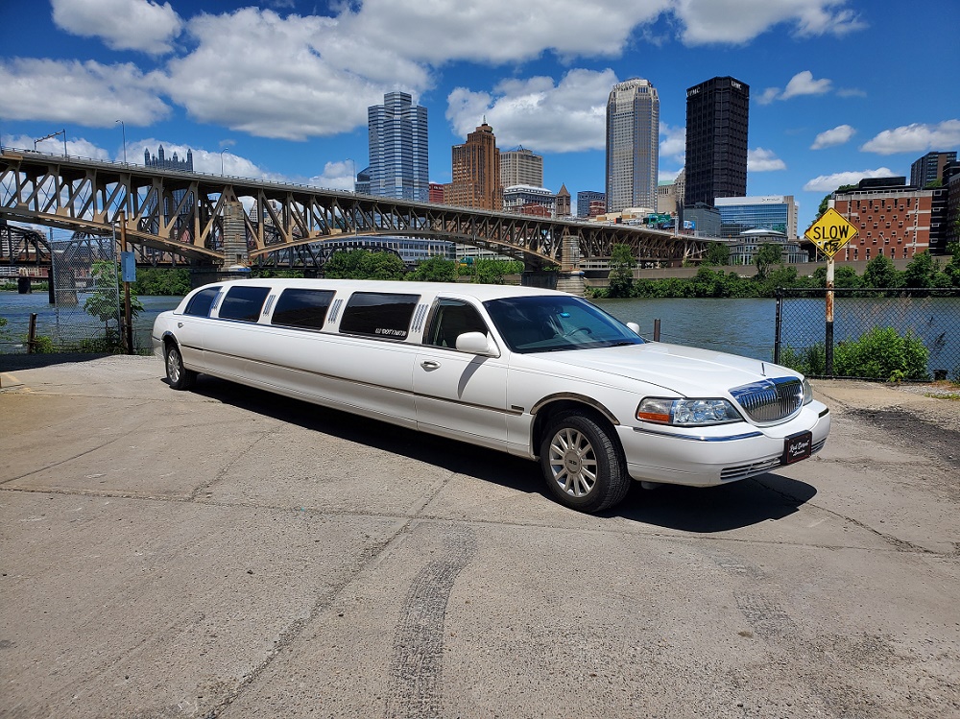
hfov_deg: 67.3
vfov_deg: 53.0
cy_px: 360
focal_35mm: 26
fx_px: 721
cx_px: 480
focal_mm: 4.3
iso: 50
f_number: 2.4
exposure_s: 1/3427
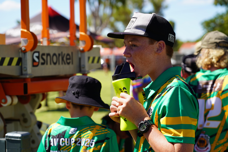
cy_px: 76
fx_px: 665
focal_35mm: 105
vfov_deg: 13.0
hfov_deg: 19.5
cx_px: 114
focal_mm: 105
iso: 100
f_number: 5
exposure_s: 1/320
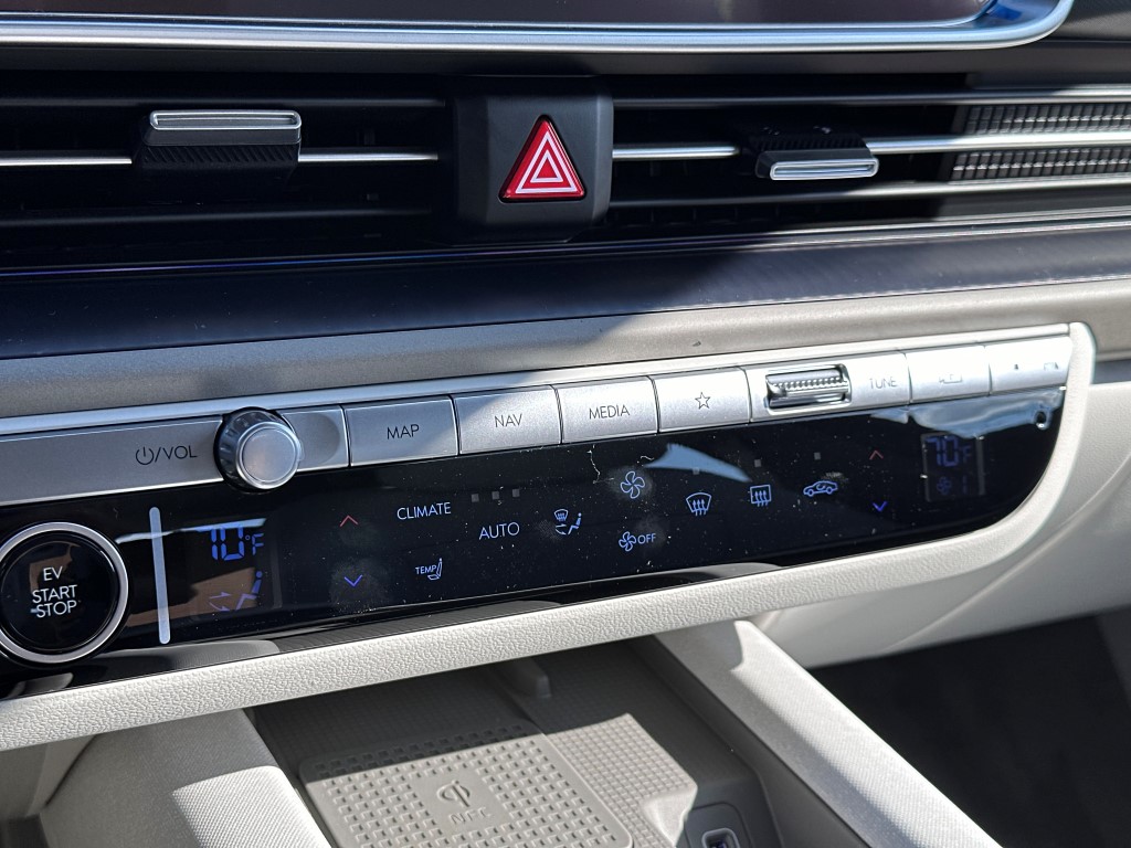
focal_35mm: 48
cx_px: 566
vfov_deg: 30.3
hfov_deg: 39.7
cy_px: 424
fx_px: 1568
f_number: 1.78
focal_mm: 6.86
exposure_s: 1/694
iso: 64
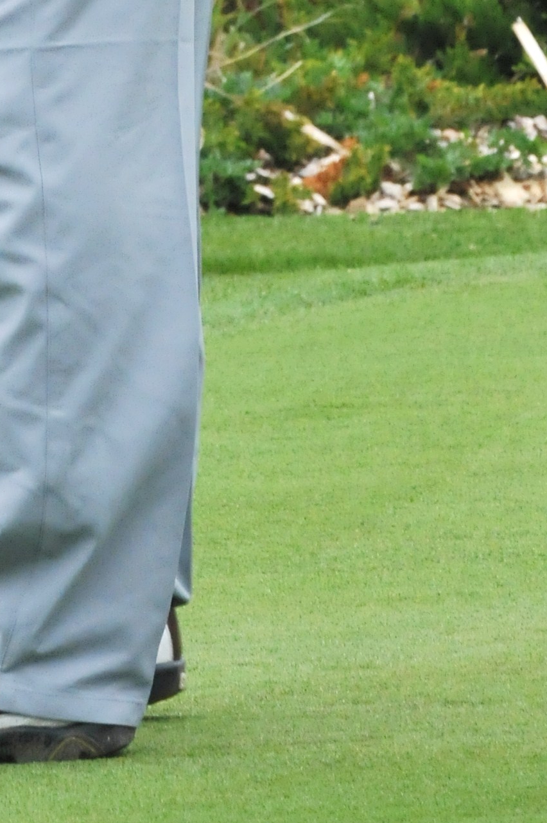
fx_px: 22920
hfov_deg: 1.4
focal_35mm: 1003
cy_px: -421
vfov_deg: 2.1
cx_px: -251
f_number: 11
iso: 800
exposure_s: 1/200
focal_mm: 200
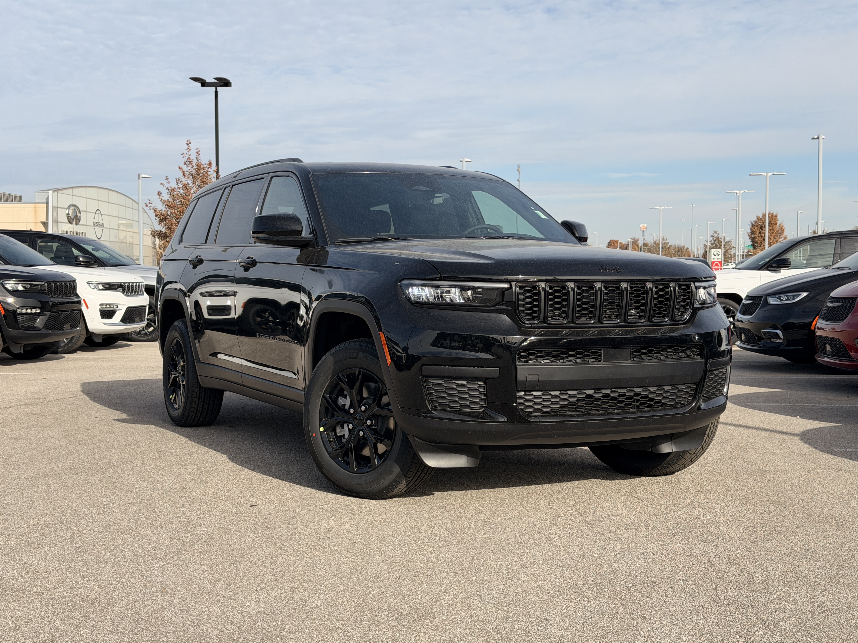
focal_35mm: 48
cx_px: 429
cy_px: 322
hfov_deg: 39.7
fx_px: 1190
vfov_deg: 30.3
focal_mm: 6.76
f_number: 1.78
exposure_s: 1/5208
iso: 64
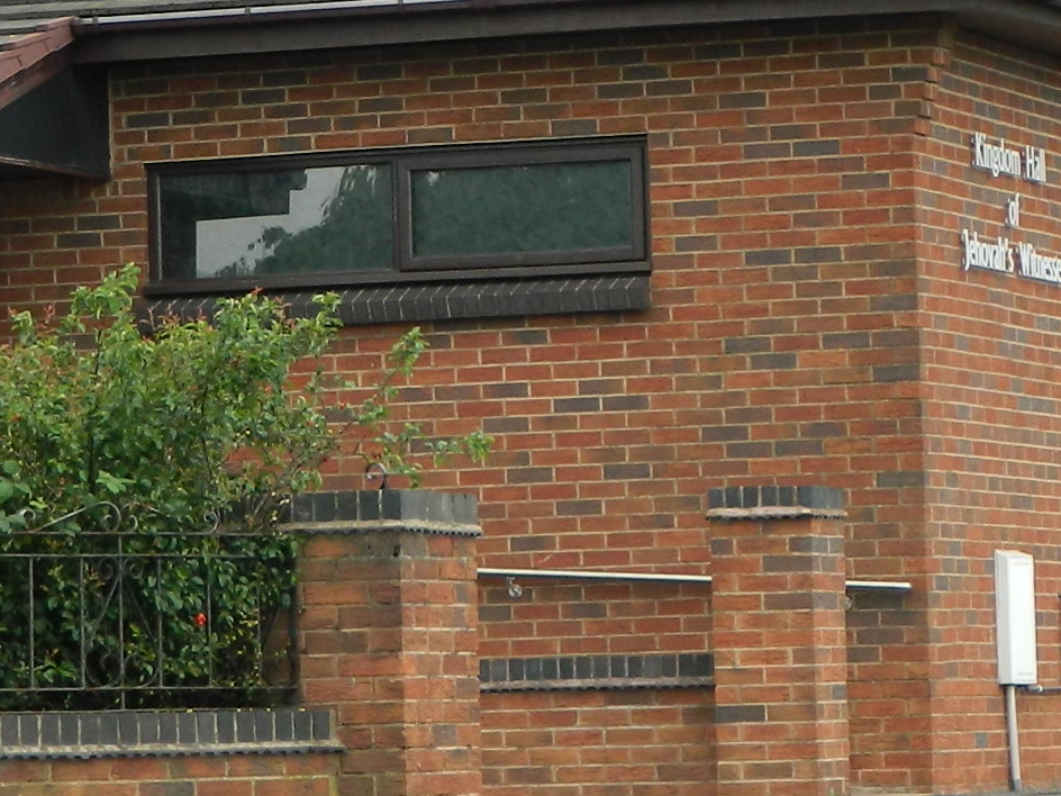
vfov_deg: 6.1
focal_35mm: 242
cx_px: 364
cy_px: 159
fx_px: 7417
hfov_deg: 8.2
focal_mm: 12.6
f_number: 4
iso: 80
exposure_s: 1/80
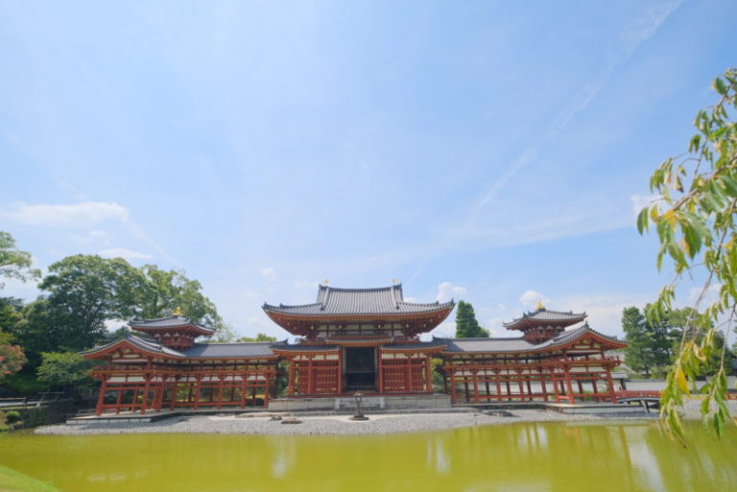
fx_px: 348
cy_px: 246
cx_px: 368
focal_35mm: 17
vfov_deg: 70.4
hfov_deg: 93.3
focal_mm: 11.5
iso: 640
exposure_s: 1/2700
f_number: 4
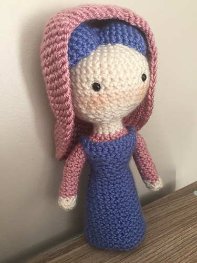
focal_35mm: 29
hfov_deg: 48.2
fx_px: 220
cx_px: 98
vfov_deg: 61.7
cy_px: 132
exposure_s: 1/30
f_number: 2.2
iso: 125
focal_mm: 4.15
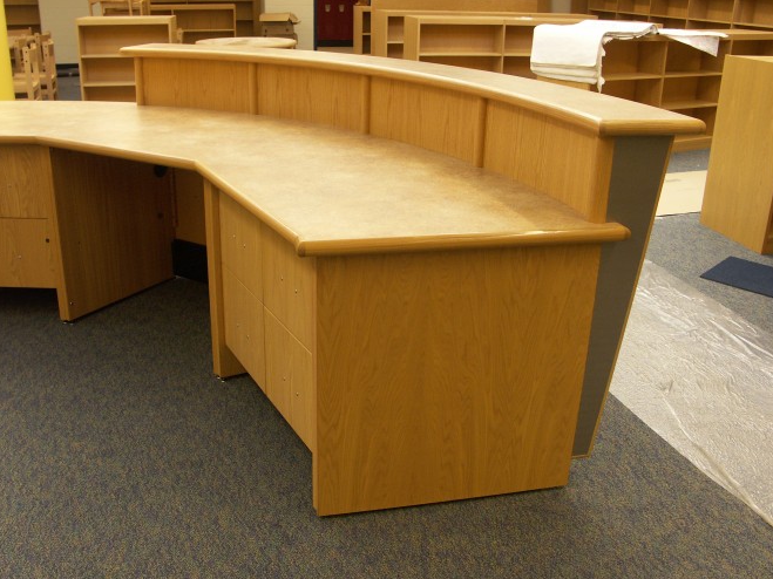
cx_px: 350
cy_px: 256
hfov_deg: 53.9
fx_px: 759
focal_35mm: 34
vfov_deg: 41.7
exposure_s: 1/30
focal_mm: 7.2
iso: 100
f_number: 2.8
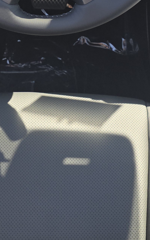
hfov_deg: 16.9
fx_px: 503
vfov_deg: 25.4
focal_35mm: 77
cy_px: -2
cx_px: 47
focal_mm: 6.3
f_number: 1.7
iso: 32
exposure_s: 1/359
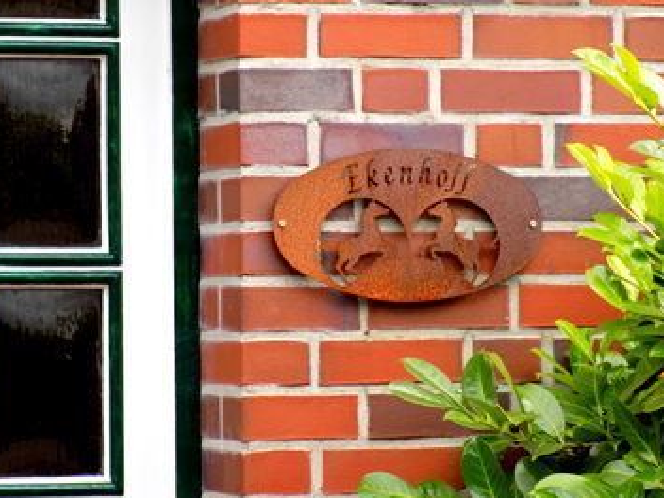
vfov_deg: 6.9
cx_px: 358
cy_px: 281
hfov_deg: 9.2
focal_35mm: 216
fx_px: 4143
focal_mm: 33.7
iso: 80
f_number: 5.4
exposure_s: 1/30
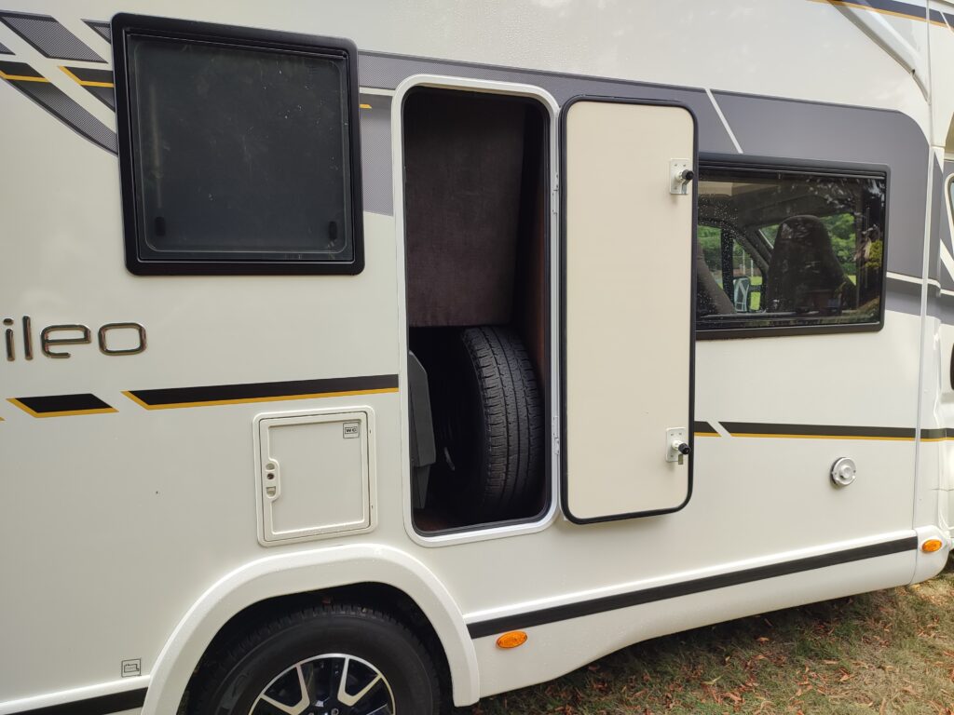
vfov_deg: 56.8
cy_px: 358
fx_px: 661
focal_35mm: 24
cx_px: 477
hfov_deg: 71.6
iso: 50
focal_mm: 5.89
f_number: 1.89
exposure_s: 1/151
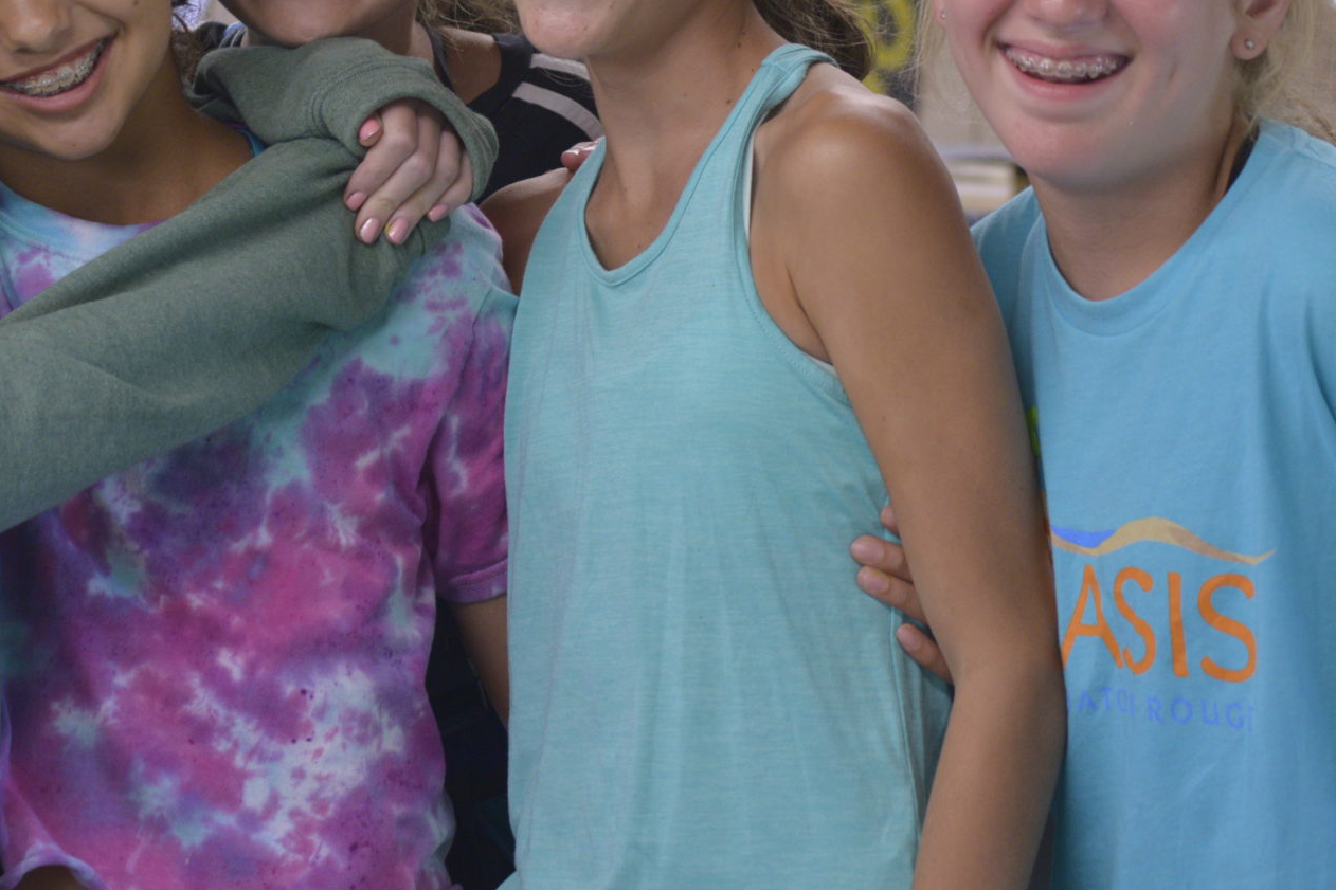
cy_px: 165
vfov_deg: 9.6
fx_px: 5269
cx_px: 455
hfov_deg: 14.4
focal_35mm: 142
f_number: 5.6
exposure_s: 1/80
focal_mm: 70
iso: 1250
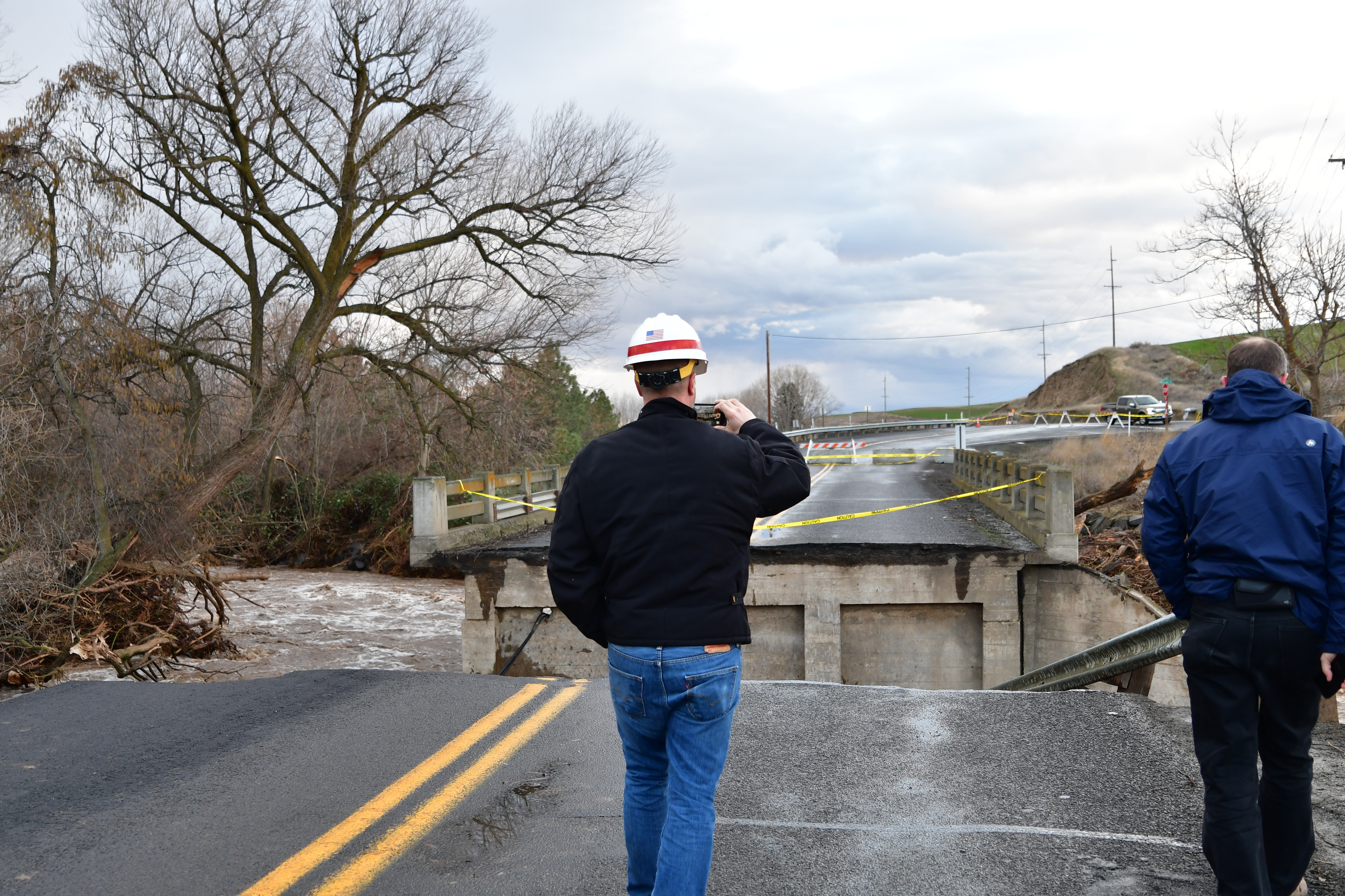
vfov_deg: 36.9
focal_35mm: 36
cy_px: 448
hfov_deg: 53.1
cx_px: 672
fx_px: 1345
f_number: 2.8
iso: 250
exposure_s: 1/400
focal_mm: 24
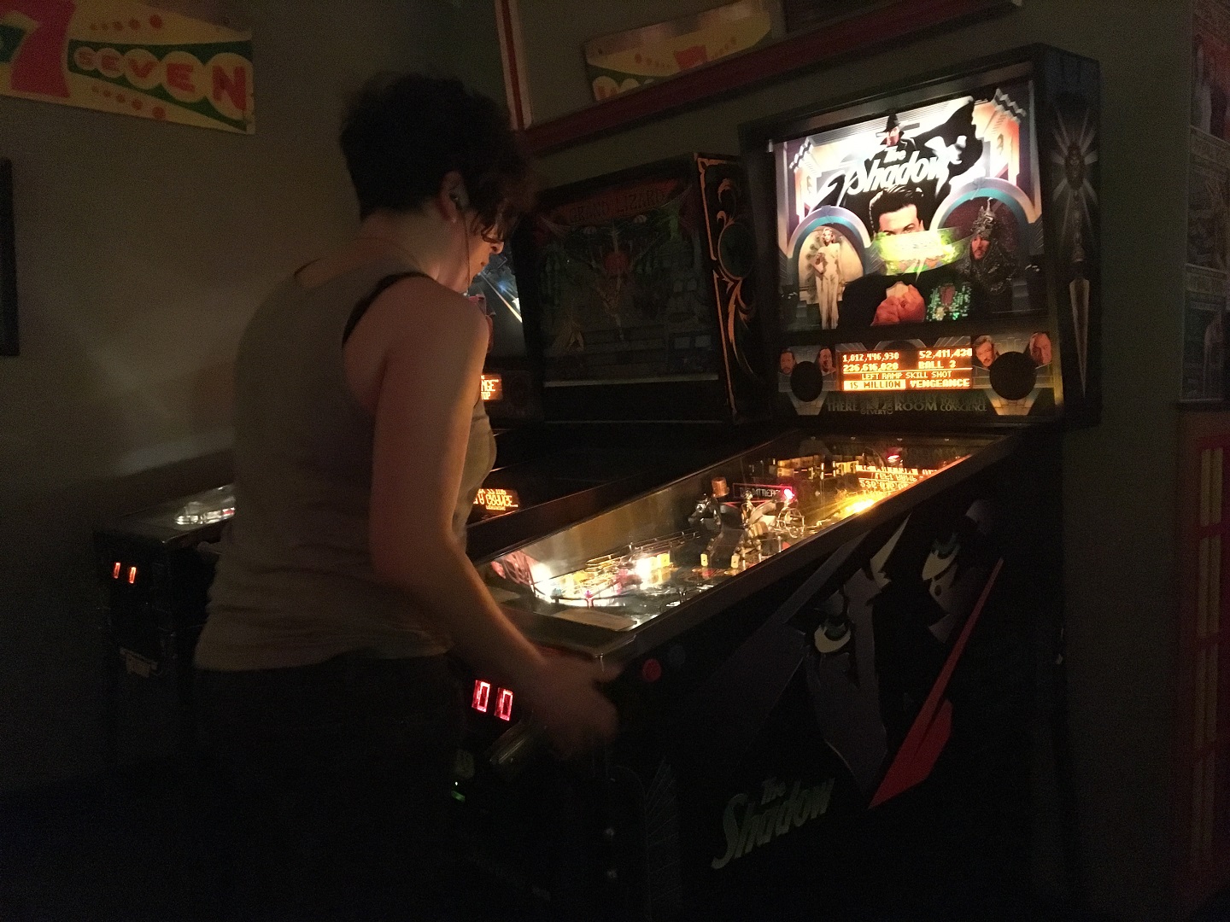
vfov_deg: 48.2
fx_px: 1030
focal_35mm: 29
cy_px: 461
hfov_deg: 61.7
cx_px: 615
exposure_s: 1/15
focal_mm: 4.15
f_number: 2.2
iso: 2000
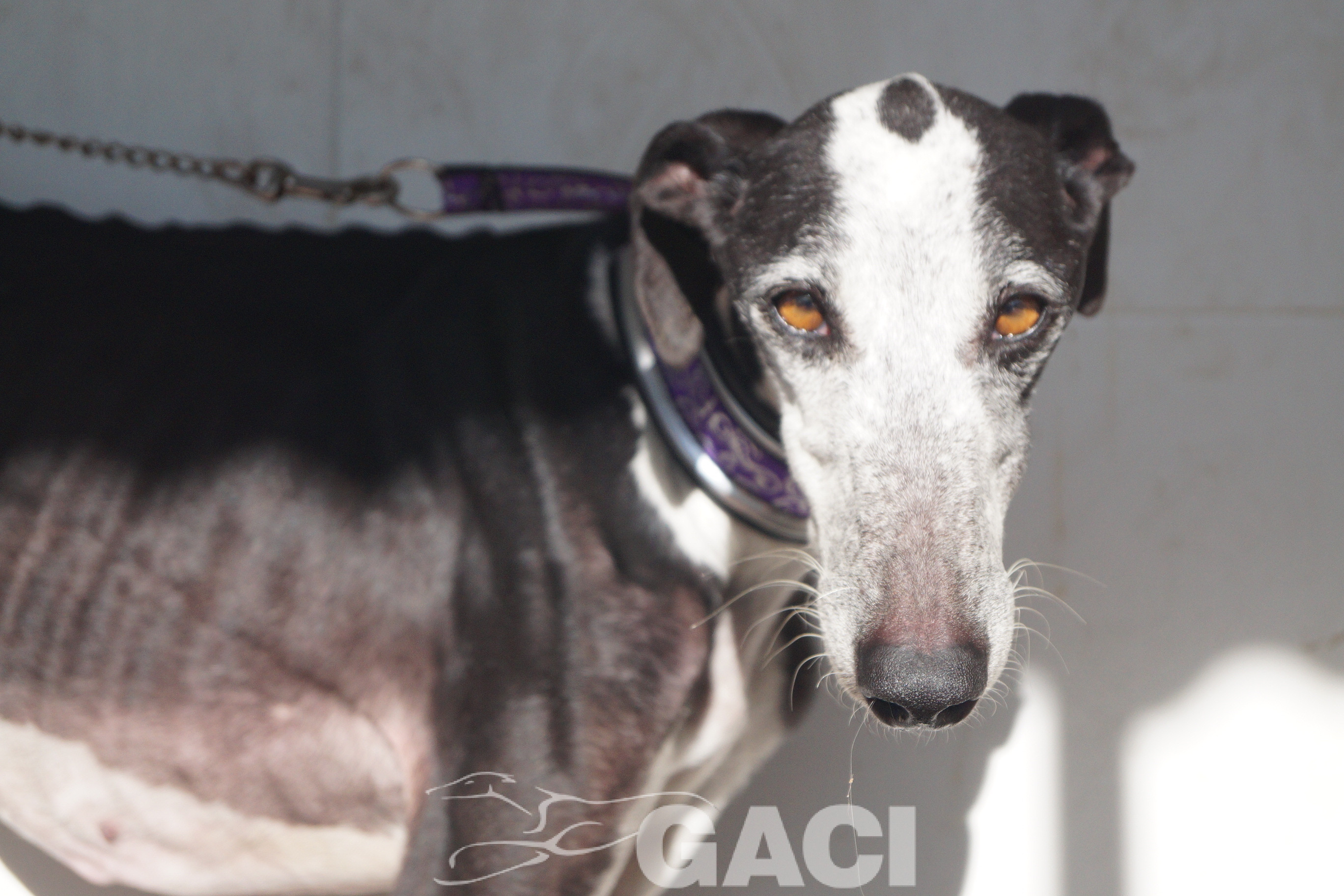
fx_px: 3080
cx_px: 672
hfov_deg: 24.6
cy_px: 448
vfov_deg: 16.6
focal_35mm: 82
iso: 800
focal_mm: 55
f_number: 5.6
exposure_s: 1/2000
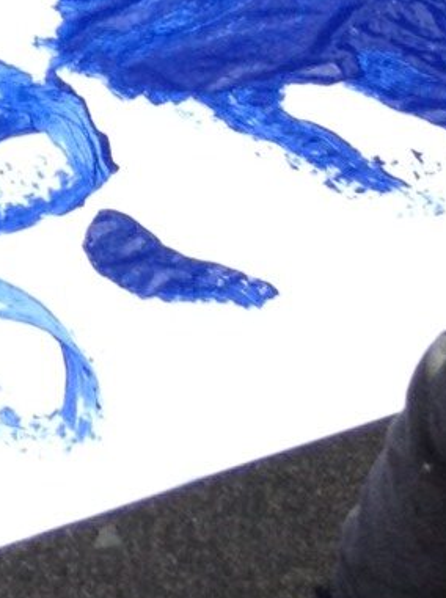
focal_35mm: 156
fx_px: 2690
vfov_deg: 11.9
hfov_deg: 8.8
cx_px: -512
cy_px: -411
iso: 25
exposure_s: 1/303
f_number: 2.4
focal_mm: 3.3
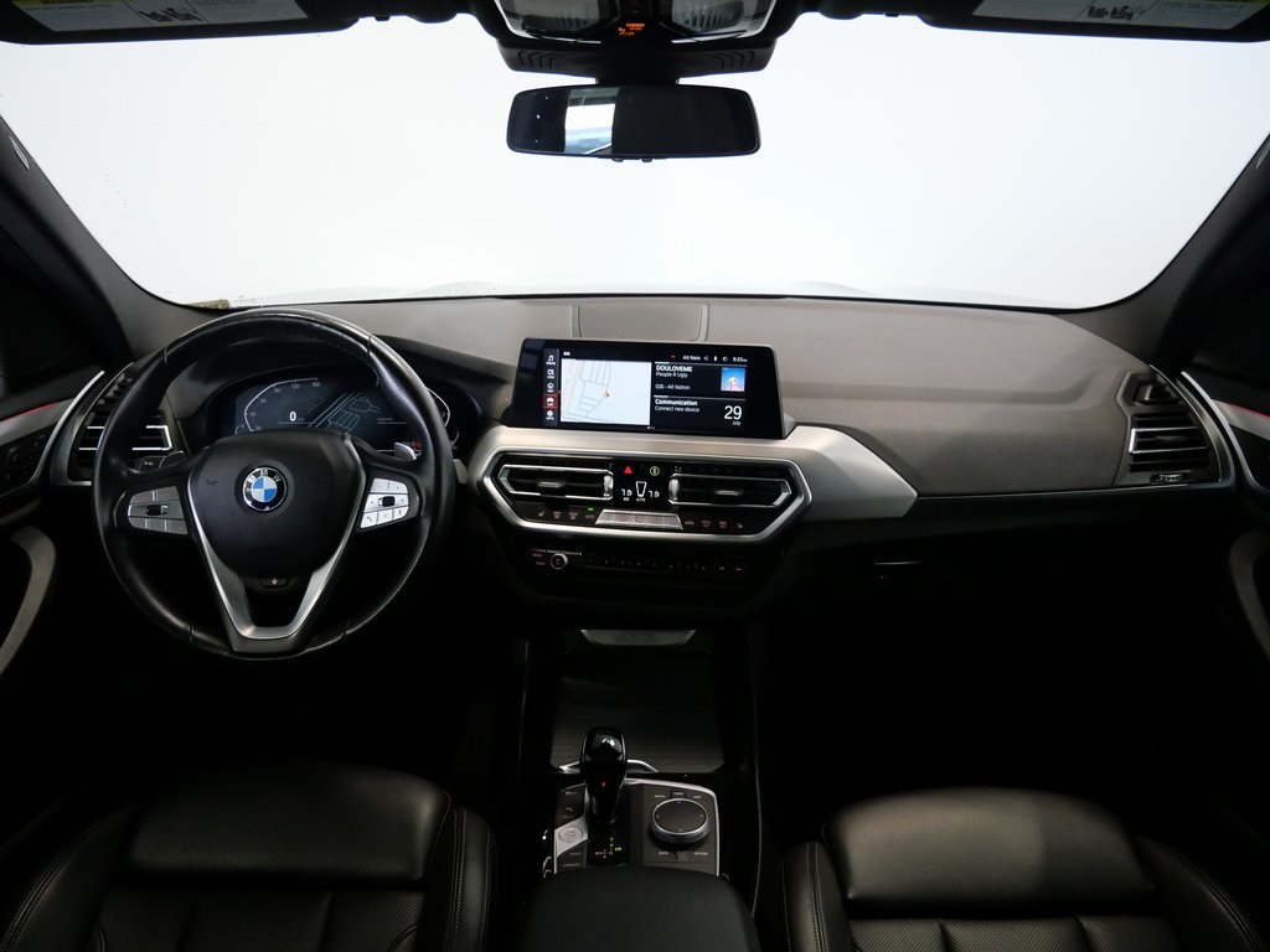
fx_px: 881
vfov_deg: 56.8
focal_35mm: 24
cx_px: 635
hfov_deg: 71.6
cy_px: 476
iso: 2500
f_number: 3.5
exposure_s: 1/60
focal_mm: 12
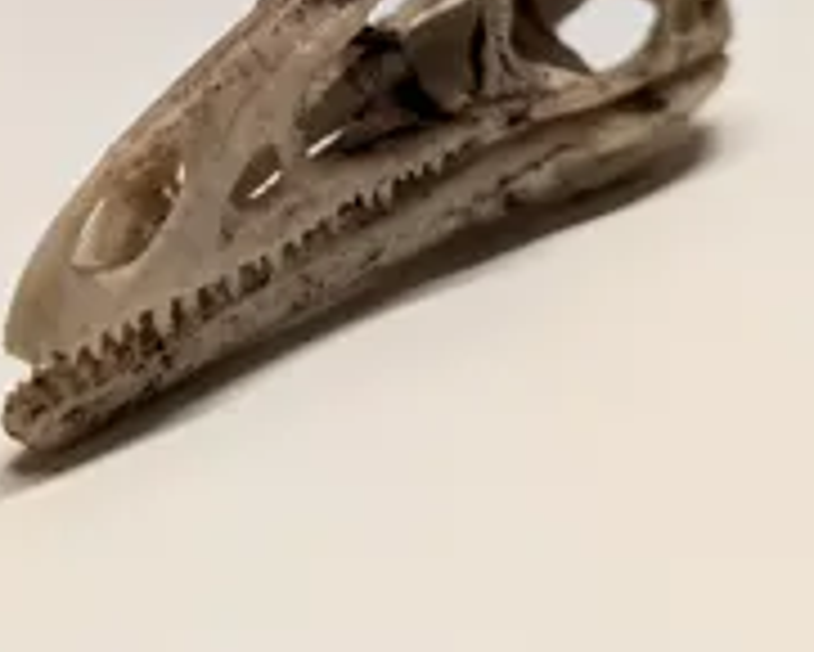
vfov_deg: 26.7
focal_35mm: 54
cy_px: 9
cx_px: 274
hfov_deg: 34.4
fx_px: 1302
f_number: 1.89
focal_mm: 5.43
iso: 70
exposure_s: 1/25
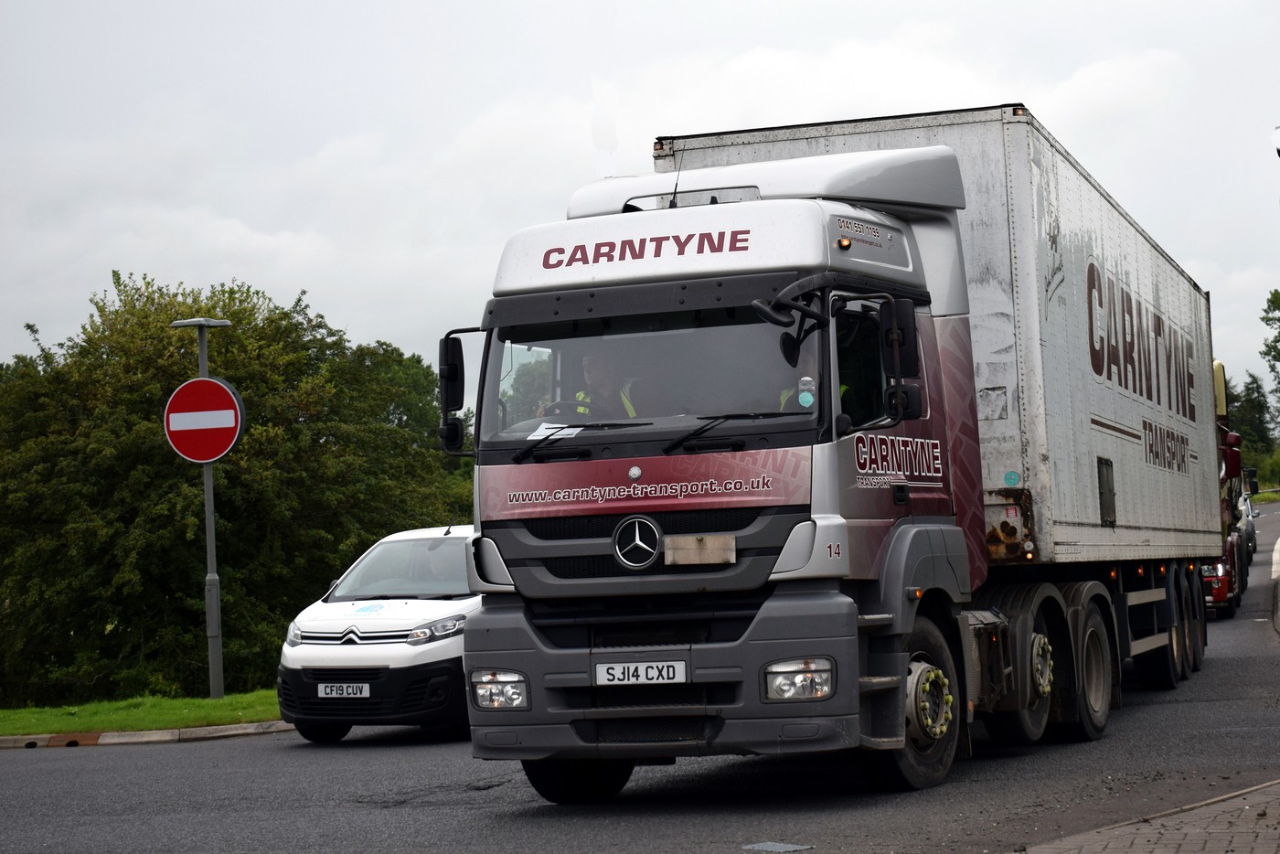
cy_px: 427
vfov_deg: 22.6
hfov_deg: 33.4
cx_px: 640
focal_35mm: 60
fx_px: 2134
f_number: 5
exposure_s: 1/1250
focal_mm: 40
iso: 400
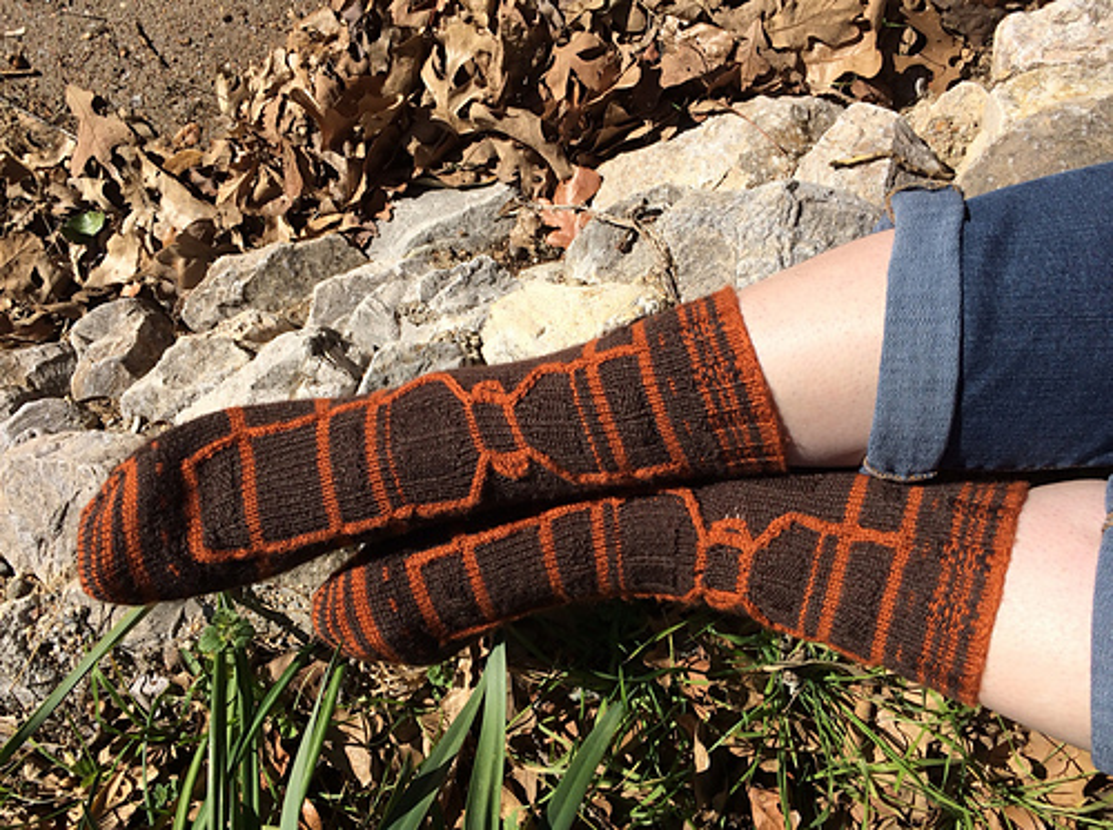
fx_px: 931
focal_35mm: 29
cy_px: 415
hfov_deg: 61.8
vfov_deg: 48.1
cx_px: 556
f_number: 2.2
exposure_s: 1/2564
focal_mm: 4.15
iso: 32
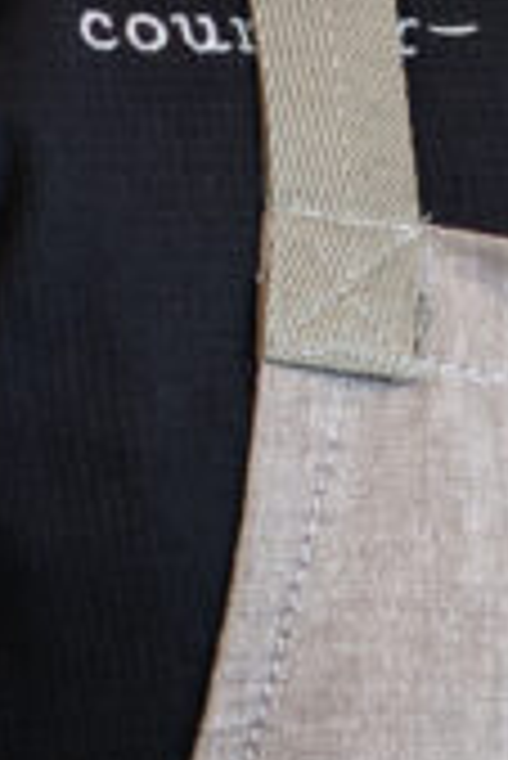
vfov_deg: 4.0
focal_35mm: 512
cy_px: -400
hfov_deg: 2.7
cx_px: 589
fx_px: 10814
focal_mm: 75
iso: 640
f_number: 2.8
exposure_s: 1/125
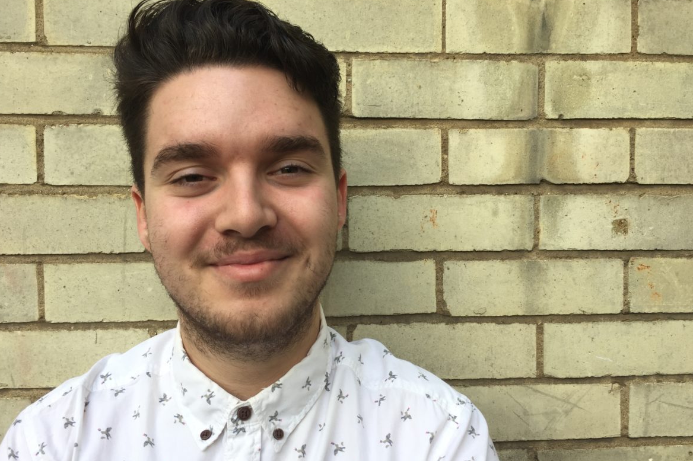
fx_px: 597
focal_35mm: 31
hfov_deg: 60.3
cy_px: 239
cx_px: 339
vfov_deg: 42.3
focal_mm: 4.15
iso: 32
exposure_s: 1/138
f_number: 2.2
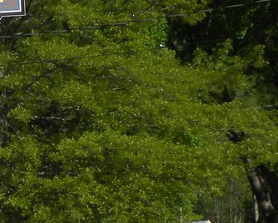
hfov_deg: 8.3
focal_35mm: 227
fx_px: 1868
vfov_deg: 6.8
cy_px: 132
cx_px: -161
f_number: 6.3
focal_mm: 9.2
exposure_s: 1/340
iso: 64
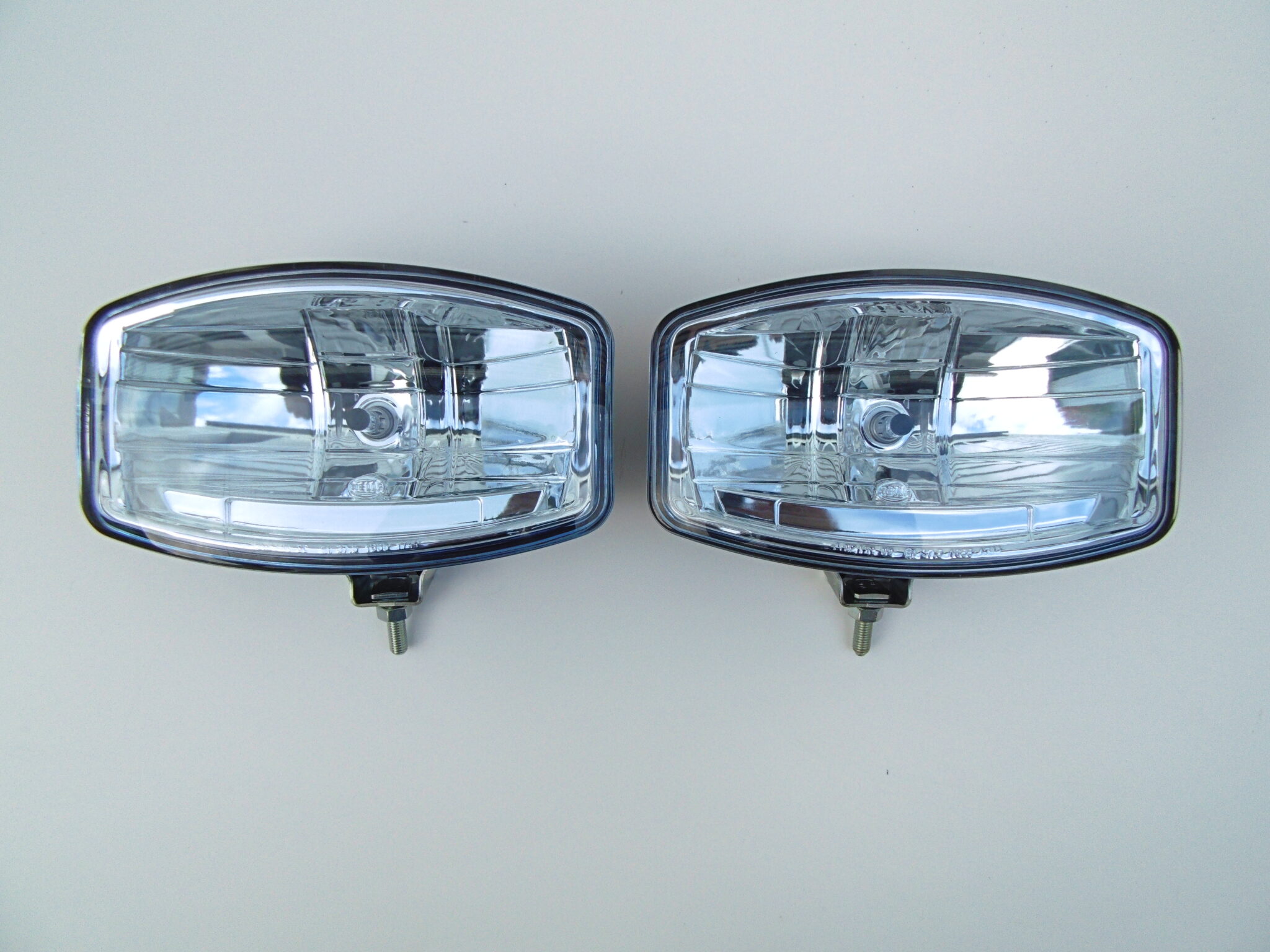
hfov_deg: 76.4
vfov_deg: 61.1
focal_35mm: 22
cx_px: 635
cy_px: 476
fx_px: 807
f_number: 3
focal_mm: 4
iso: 100
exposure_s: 1/400
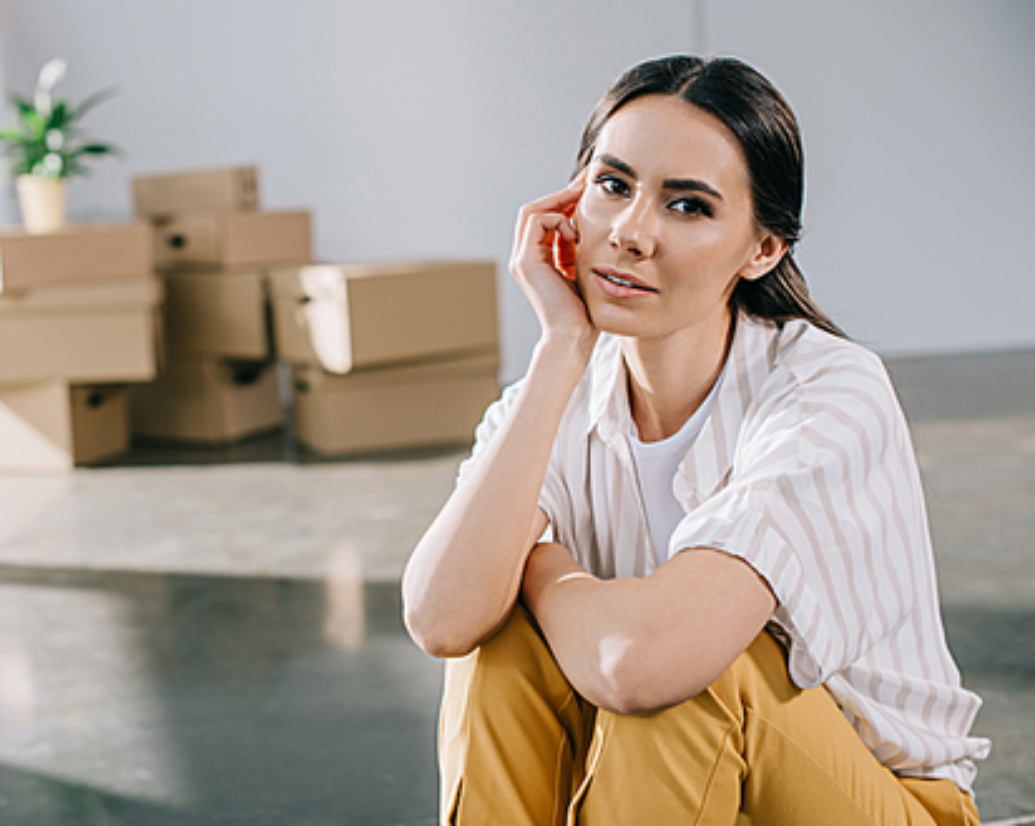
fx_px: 1745
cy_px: 414
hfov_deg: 33.0
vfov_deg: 26.6
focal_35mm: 57
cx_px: 450
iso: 200
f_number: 3.5
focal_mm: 50
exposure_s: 1/200
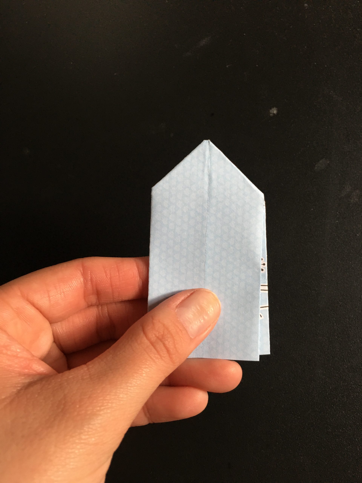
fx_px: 404
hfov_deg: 48.2
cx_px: 181
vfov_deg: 61.7
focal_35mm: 29
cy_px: 242
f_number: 2.2
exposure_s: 1/15
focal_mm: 4.15
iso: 40
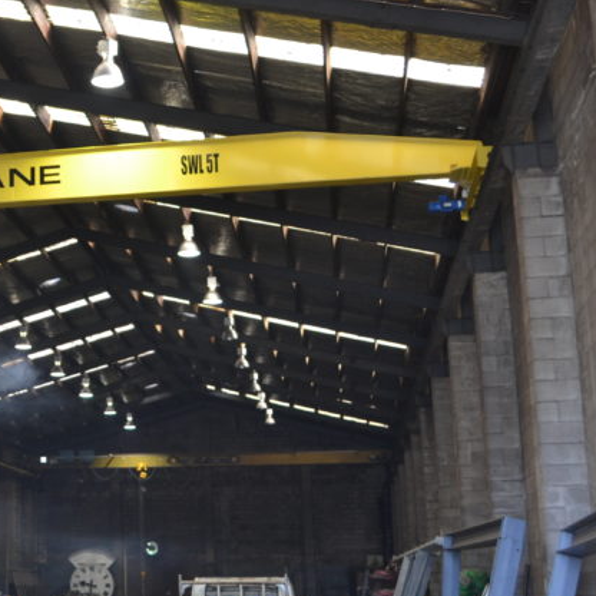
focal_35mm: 69
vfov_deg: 25.0
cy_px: 259
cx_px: -89
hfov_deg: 23.2
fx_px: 1344
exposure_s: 1/40
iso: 400
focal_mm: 22
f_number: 4
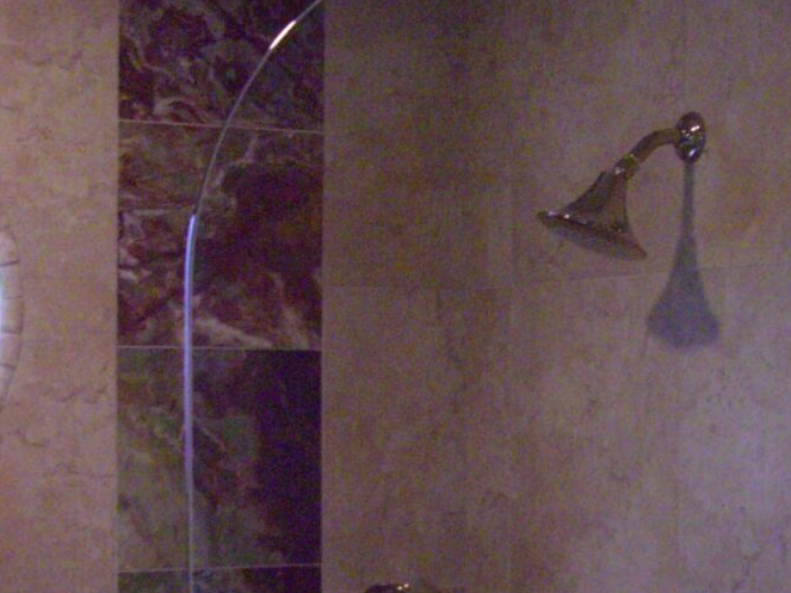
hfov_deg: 22.2
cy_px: 530
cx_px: 531
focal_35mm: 88
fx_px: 2010
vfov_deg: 16.6
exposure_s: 1/50
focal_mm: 7.9
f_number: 2.8
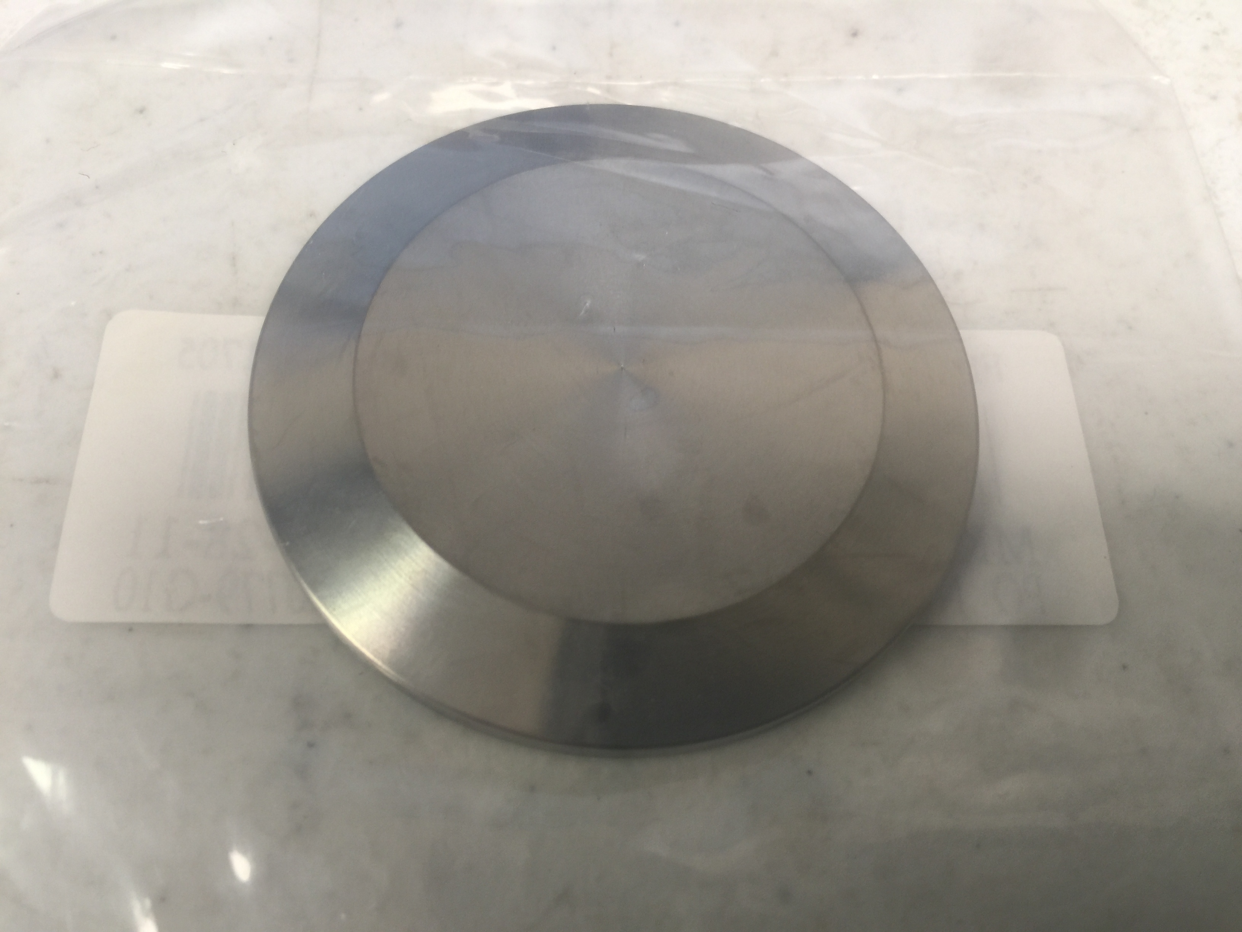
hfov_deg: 61.7
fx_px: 1041
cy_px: 466
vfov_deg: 48.2
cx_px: 621
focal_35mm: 29
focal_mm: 4.15
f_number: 2.2
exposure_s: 1/15
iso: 32
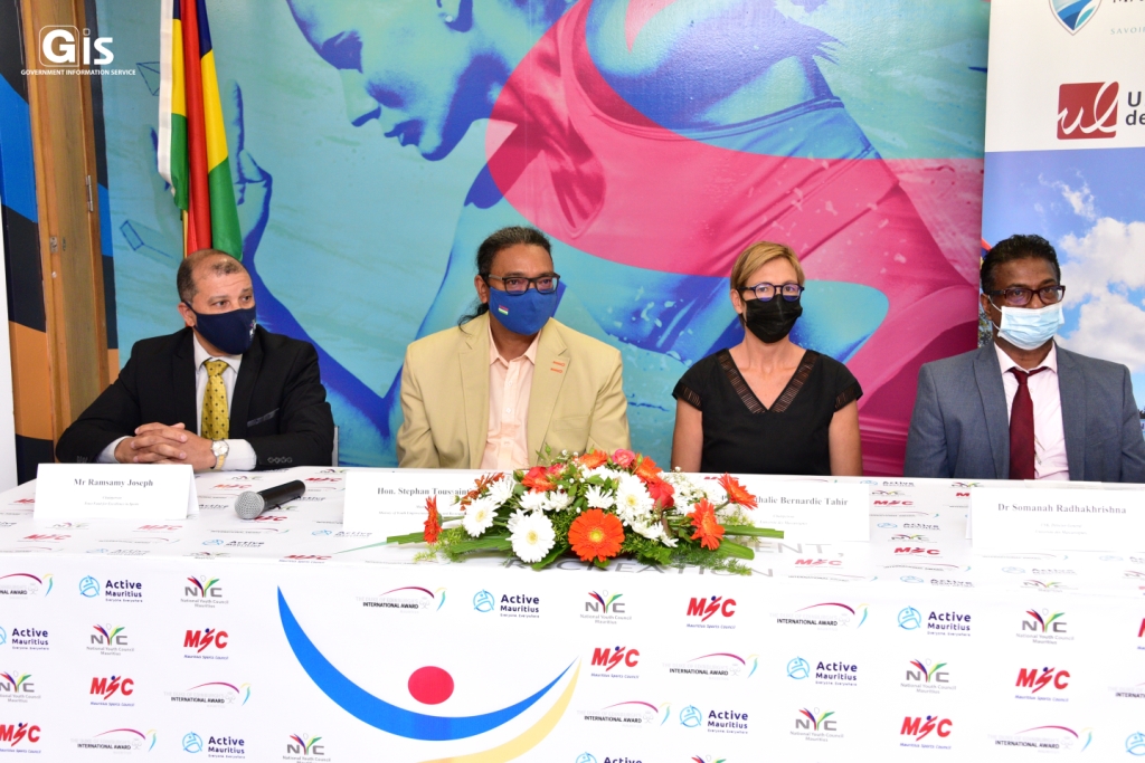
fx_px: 1272
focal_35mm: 40
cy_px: 382
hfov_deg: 48.5
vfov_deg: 33.4
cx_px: 572
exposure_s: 1/200
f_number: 6.3
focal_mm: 40
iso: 2500
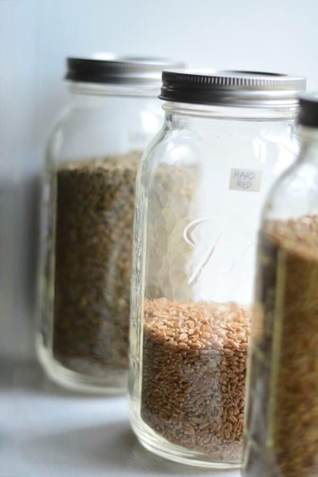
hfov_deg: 18.2
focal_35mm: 75
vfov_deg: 27.0
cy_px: 238
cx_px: 159
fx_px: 994
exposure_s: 1/500
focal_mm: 50
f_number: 2
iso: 800
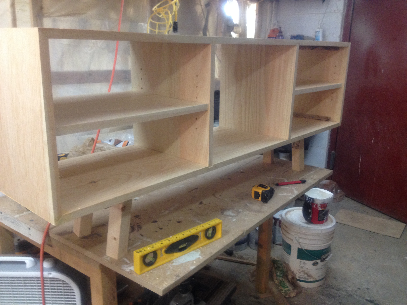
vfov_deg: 40.7
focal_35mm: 35
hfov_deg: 52.6
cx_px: 204
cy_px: 152
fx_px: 412
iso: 160
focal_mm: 4.28
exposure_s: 1/20
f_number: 2.4
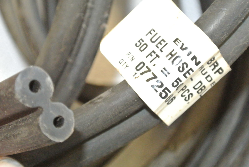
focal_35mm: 81
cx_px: 124
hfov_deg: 25.0
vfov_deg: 16.9
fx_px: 561
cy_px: 84
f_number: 5.6
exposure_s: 1/60
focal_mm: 30
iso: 2800
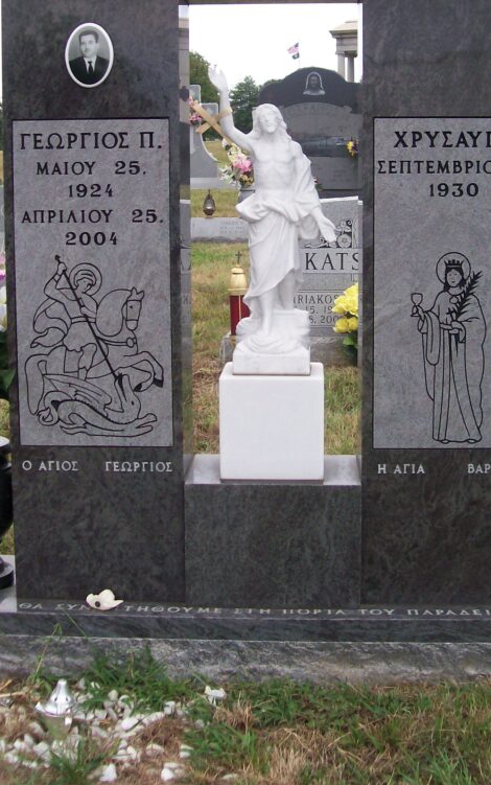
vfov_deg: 38.5
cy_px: 268
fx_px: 1112
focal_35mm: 52
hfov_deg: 24.9
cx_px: 252
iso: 80
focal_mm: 6
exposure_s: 1/810
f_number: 2.7
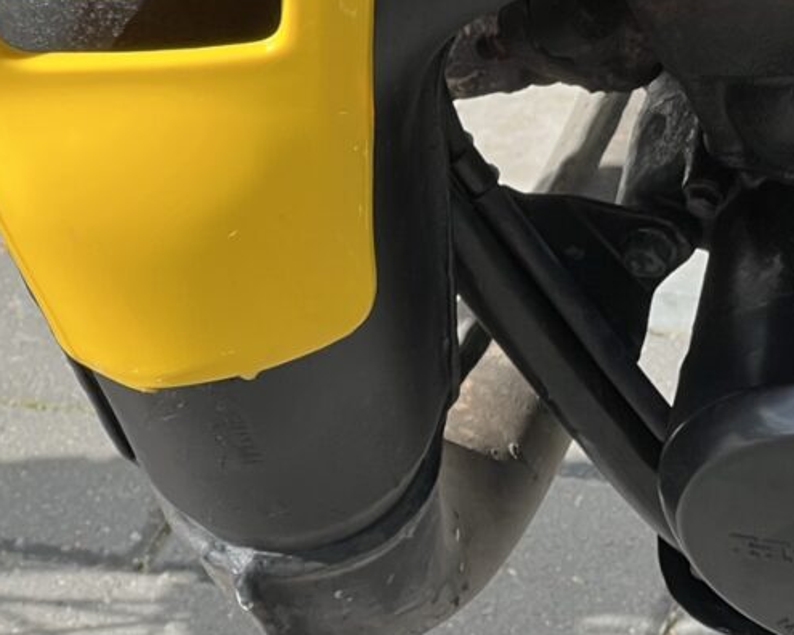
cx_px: 882
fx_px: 5475
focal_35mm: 233
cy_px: -117
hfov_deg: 8.2
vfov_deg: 6.6
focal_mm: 9
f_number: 2.8
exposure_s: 1/352
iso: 32
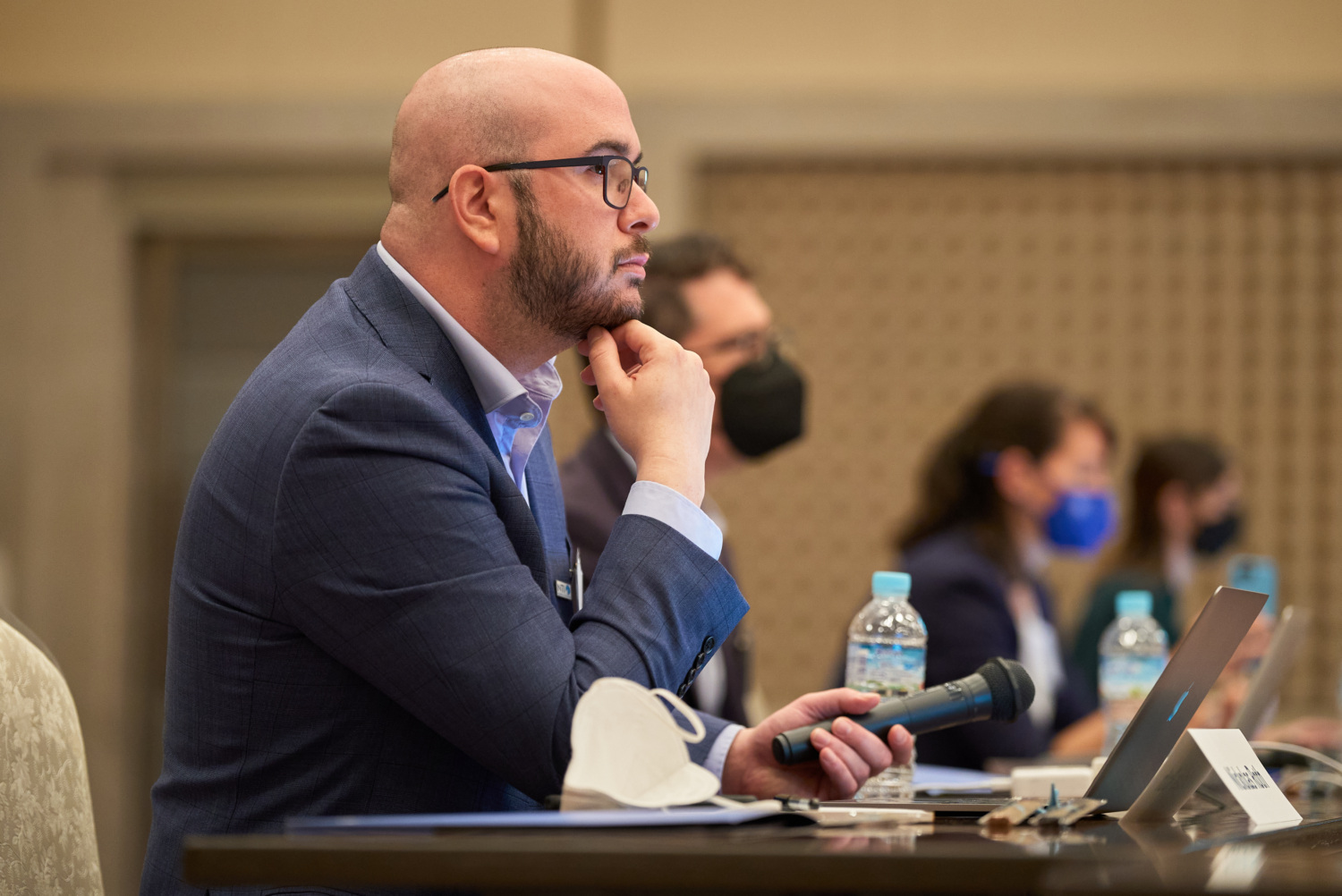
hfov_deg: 14.7
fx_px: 5184
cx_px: 671
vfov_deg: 9.9
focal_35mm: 139
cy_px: 448
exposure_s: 1/60
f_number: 2.8
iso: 2500
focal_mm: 139
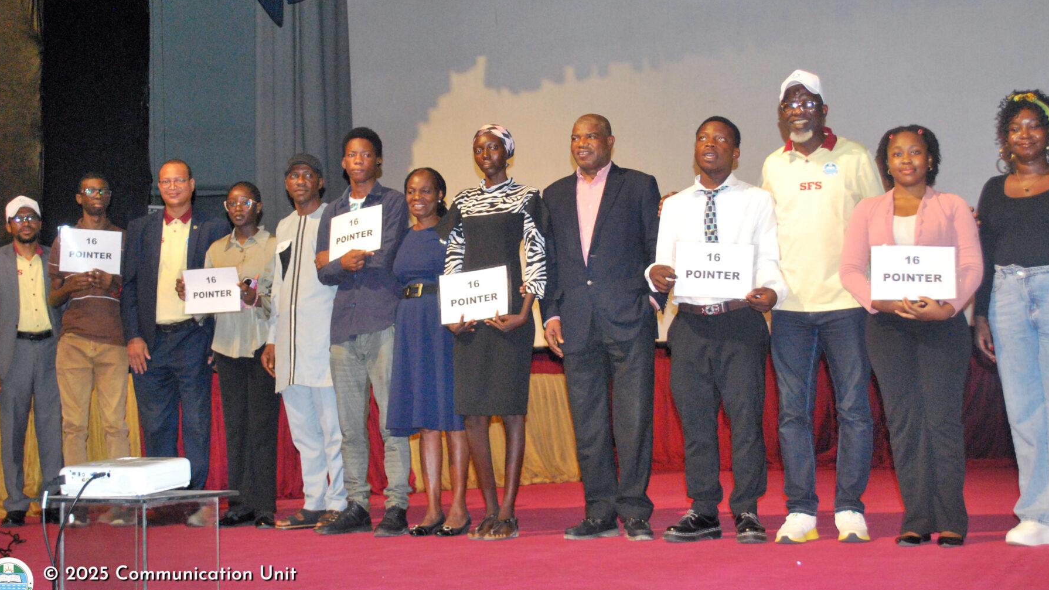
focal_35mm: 54
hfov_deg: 38.5
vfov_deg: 22.2
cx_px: 508
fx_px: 1502
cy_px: 269
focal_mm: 30
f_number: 4.8
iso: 1600
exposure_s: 1/60
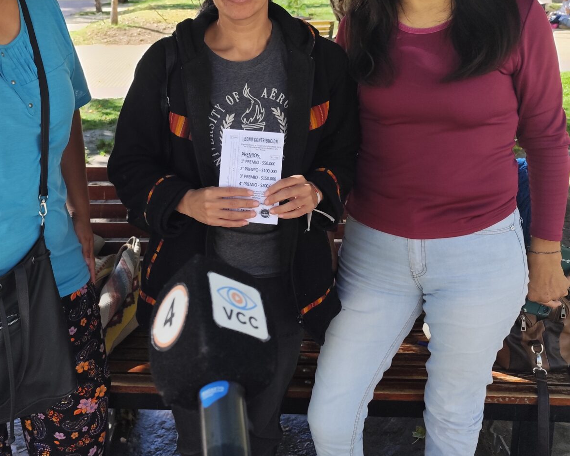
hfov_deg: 46.1
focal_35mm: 39
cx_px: 191
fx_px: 658
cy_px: 127
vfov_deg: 37.5
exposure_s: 1/205
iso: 50
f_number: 1.65
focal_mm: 6.19
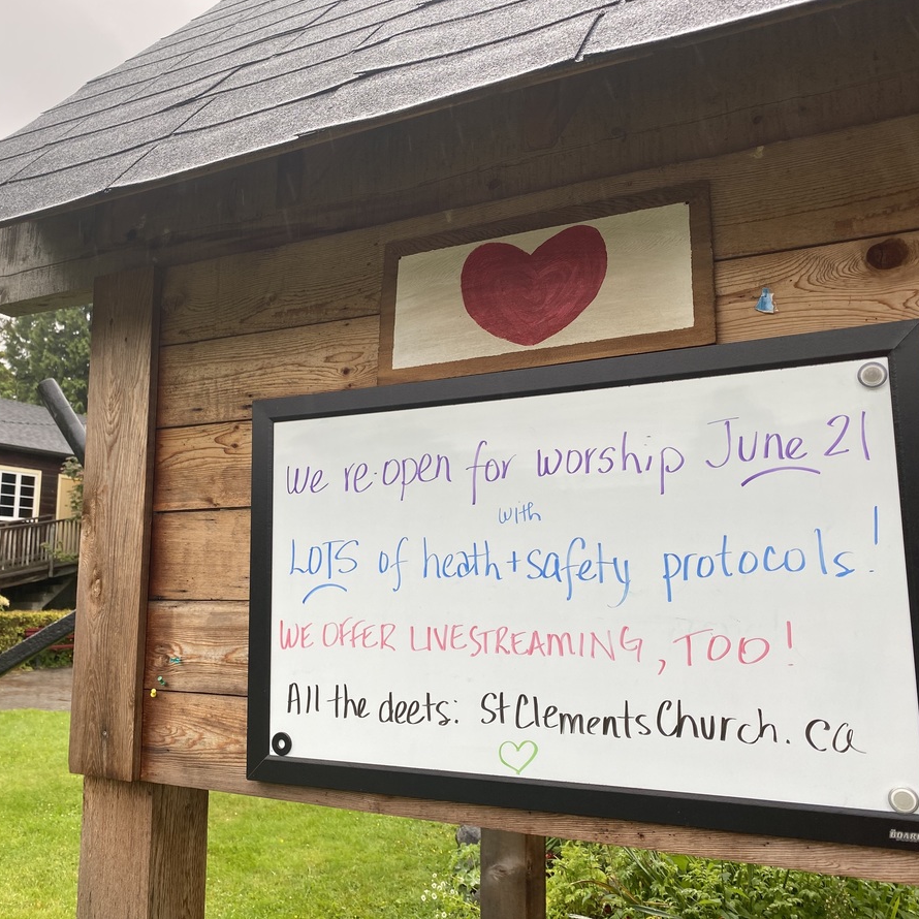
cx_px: 360
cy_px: 455
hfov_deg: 52.1
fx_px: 931
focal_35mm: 31
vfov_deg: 52.5
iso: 32
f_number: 1.8
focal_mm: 4.25
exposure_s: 1/135
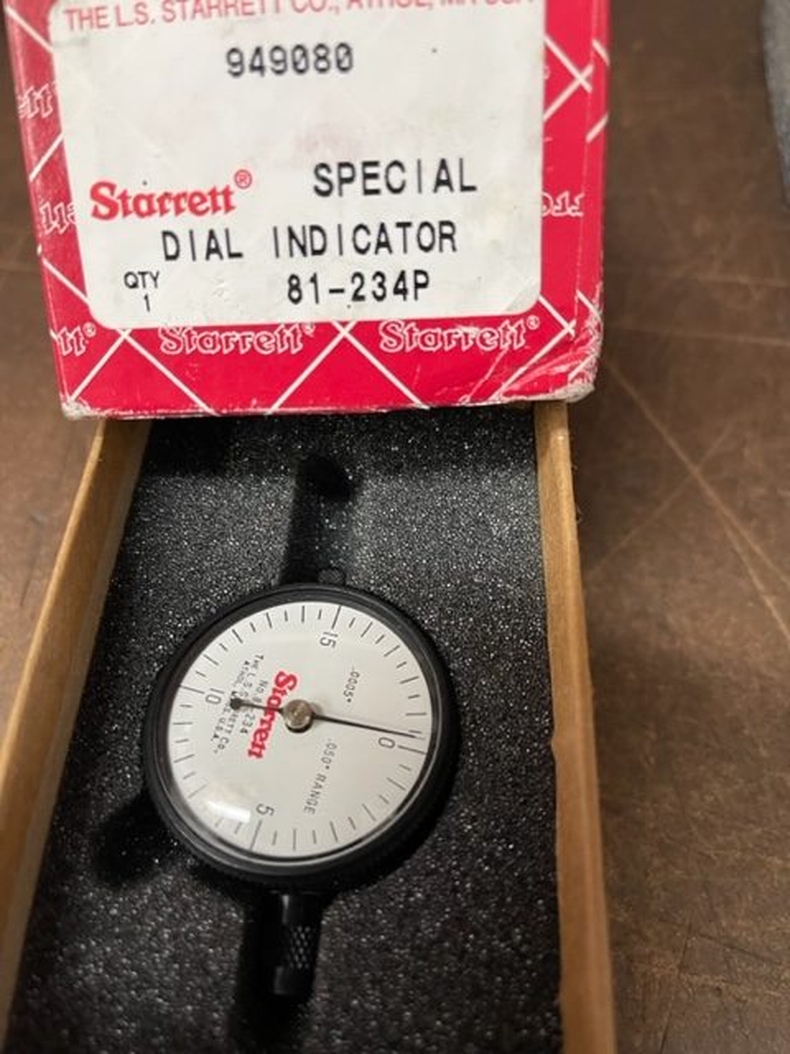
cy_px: 527
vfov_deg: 67.3
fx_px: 791
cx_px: 395
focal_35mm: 26
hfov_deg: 53.1
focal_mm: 5.1
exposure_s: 1/43
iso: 160
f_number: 1.6
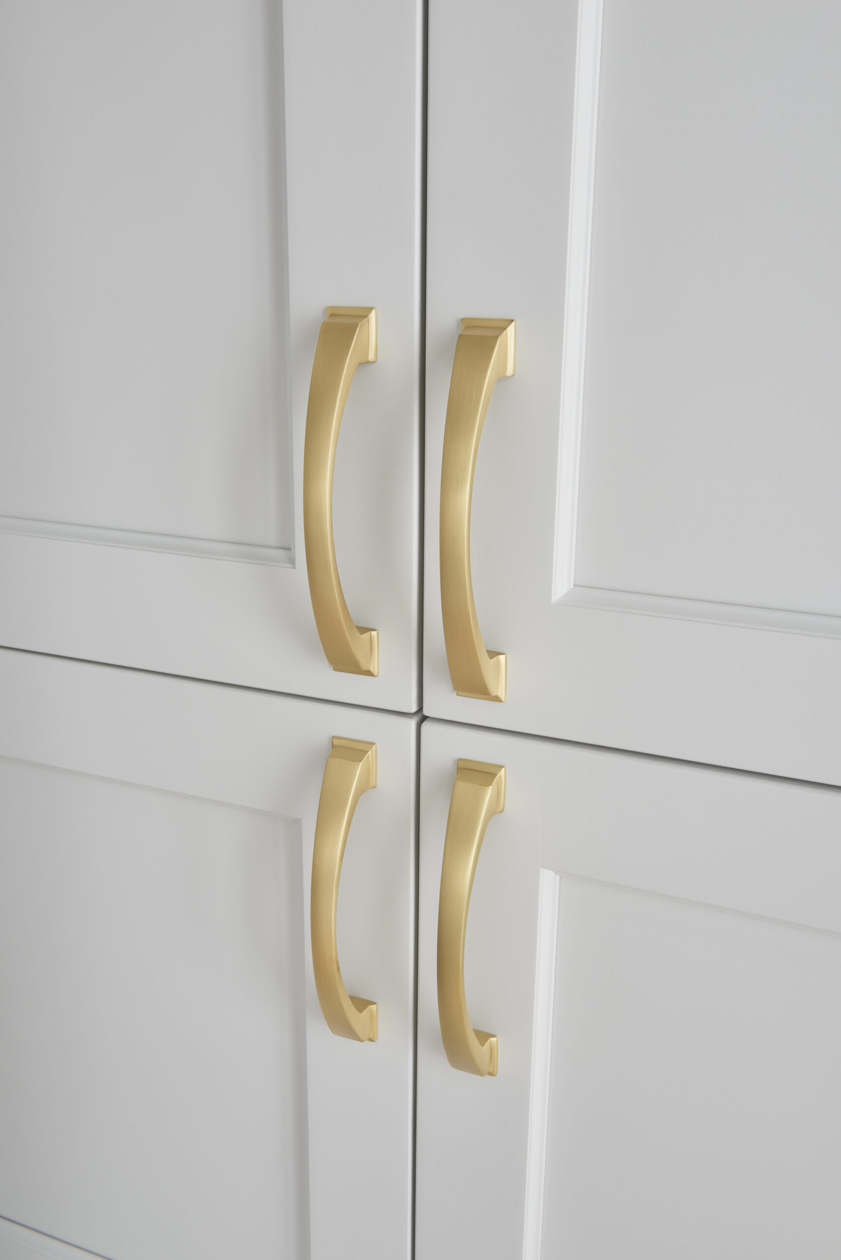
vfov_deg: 54.4
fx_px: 1225
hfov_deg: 37.9
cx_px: 420
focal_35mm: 35
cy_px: 630
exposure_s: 5
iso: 125
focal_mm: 35
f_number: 16
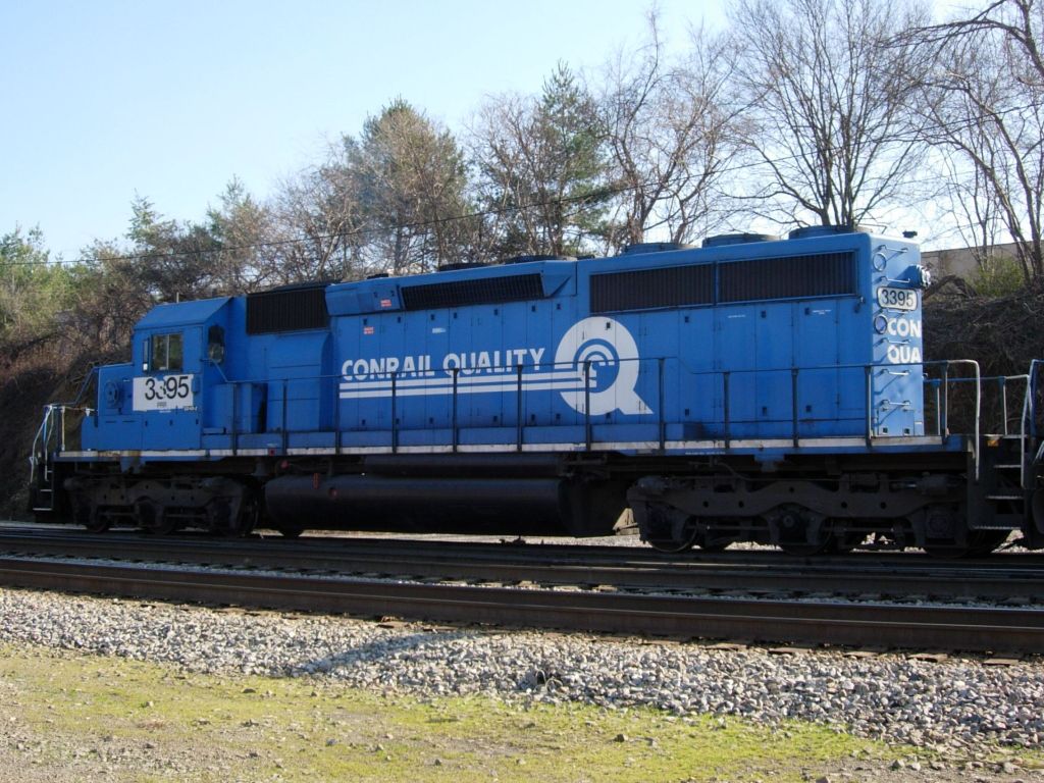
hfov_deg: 49.0
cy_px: 392
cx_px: 522
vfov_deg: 37.7
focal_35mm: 38
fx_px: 1146
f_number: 2.8
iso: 64
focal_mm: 7.8
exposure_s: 1/609
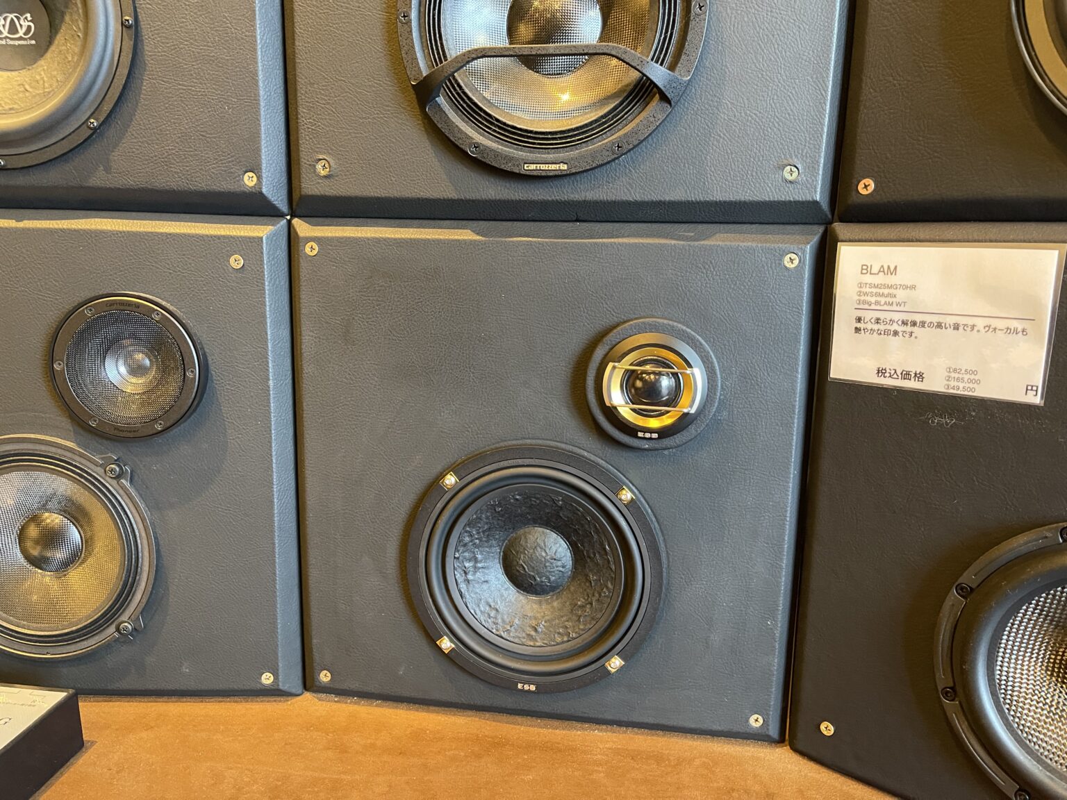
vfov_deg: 53.1
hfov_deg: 67.3
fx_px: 801
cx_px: 534
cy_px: 400
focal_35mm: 26
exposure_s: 1/40
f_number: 1.6
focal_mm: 5.1
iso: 500
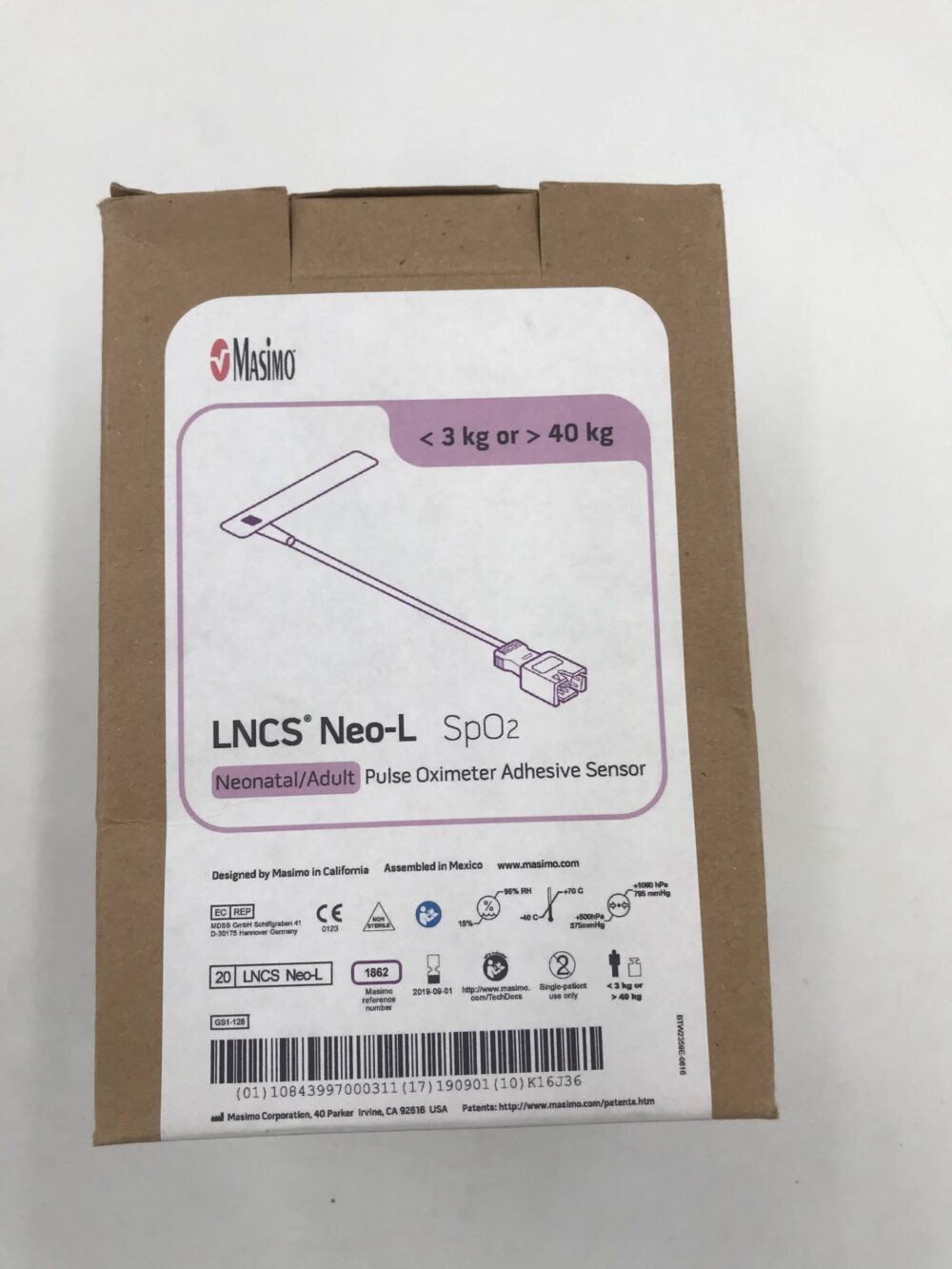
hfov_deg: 49.8
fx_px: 1027
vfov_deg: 63.4
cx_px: 476
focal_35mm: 28
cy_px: 634
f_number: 1.8
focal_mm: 3.99
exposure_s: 1/120
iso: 25
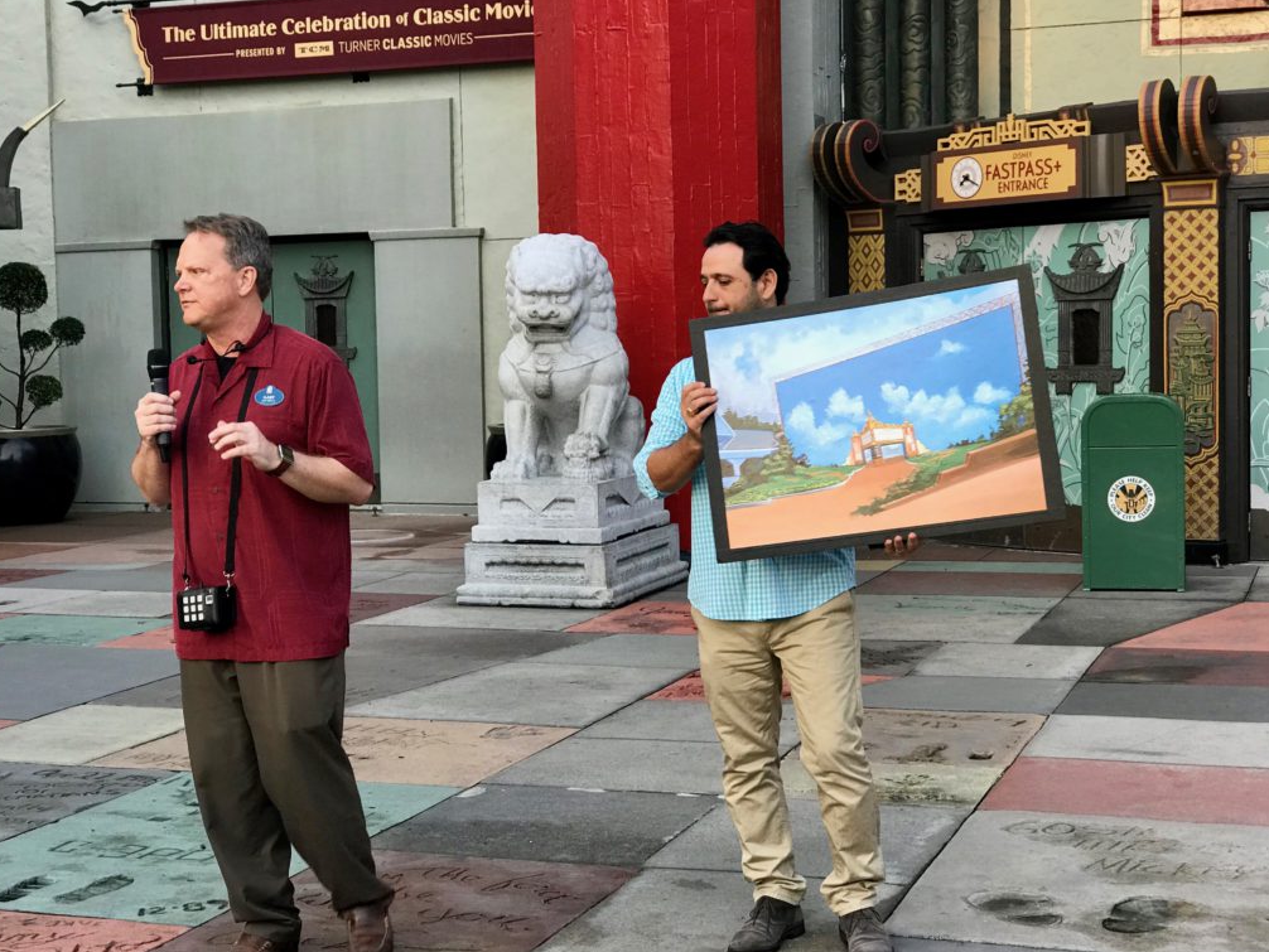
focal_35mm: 58
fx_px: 2127
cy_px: 478
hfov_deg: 33.2
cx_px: 631
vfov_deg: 25.2
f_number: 2.8
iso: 50
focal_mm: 6.6
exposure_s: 1/60
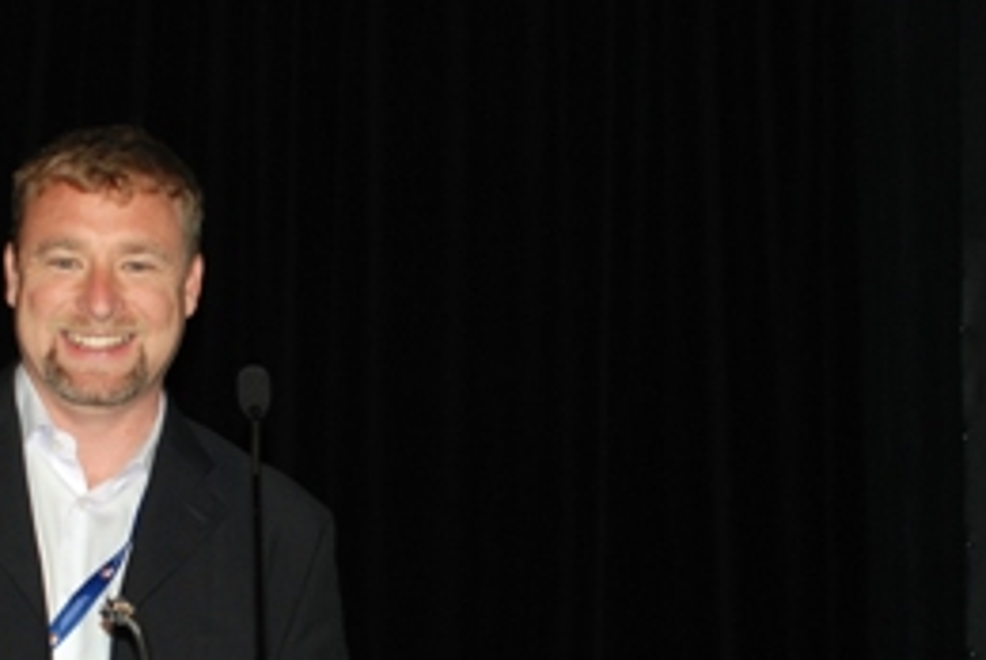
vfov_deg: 18.7
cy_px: 423
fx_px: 2002
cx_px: 305
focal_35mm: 73
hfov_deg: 27.5
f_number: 3.8
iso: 200
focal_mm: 22
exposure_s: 1/60
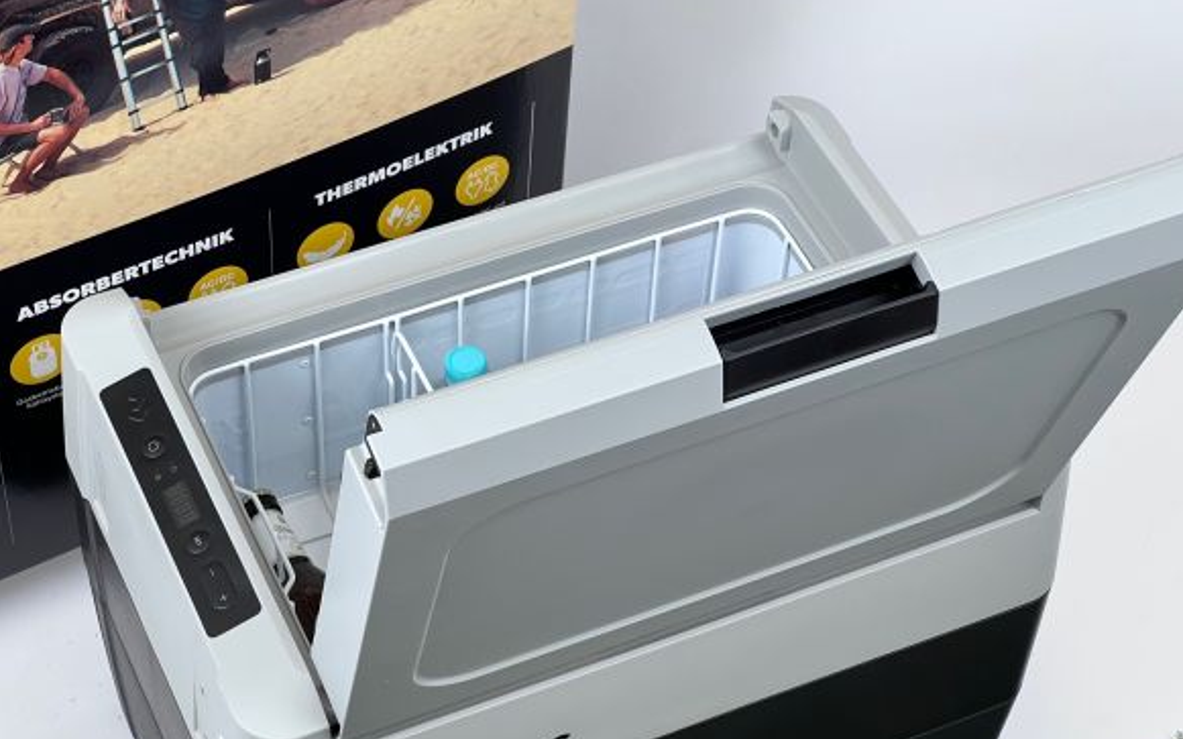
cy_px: 393
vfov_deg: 15.9
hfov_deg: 25.2
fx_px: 2643
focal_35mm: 82
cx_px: 593
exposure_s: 1/100
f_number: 2.8
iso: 64
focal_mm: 9
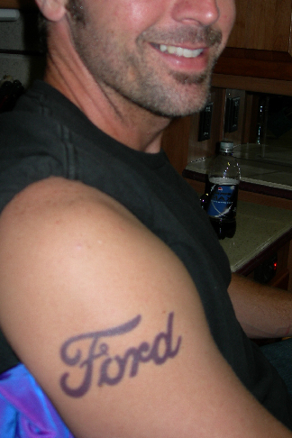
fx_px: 633
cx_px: 134
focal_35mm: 52
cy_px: 180
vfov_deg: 38.1
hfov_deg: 26.0
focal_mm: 7.8
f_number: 2.8
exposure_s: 1/60.1
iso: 50
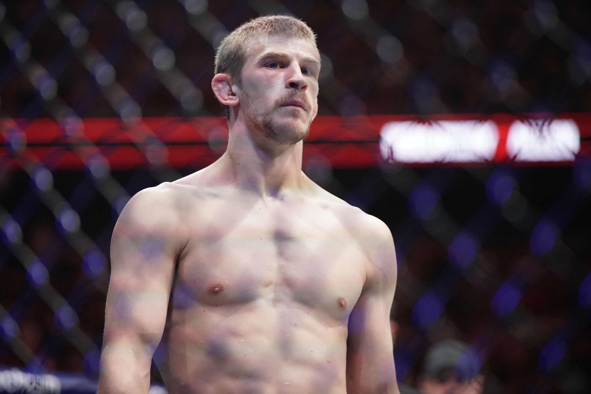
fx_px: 2216
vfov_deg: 10.2
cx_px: 296
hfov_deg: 15.2
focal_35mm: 135
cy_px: 197
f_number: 2.8
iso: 4000
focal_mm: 135
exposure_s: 1/1600
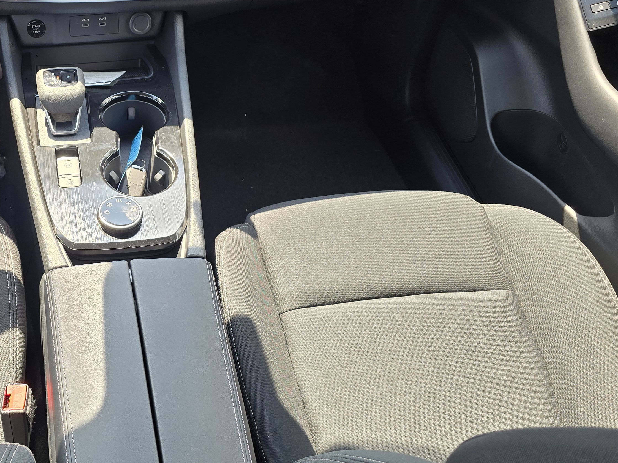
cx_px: 89
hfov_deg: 42.8
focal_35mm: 41
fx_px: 732
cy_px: 176
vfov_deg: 35.0
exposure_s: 1/180
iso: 50
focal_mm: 6.3
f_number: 1.7
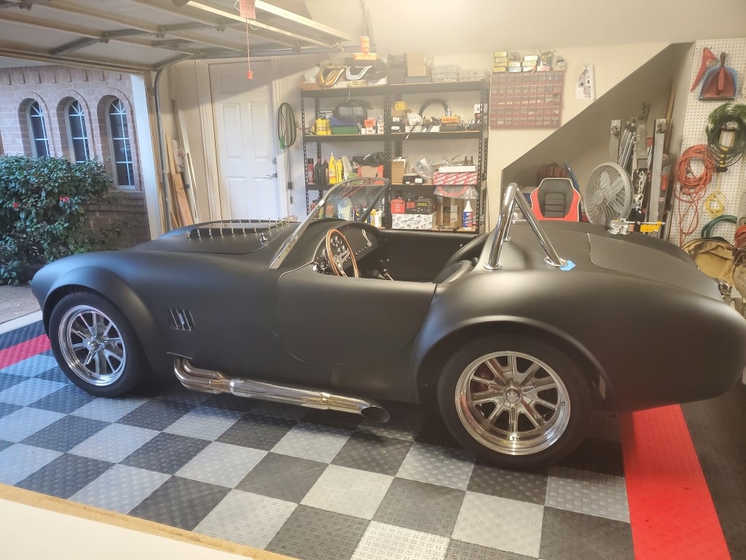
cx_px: 373
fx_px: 560
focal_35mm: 26
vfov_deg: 53.1
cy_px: 280
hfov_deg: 67.3
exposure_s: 1/60
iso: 250
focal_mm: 4.3
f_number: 1.5
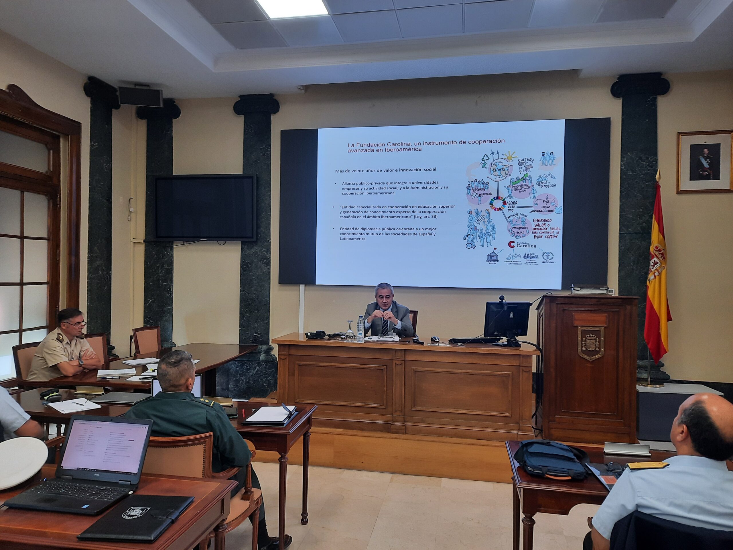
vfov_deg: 54.9
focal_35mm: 25
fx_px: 529
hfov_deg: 69.4
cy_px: 275
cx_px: 366
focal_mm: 4.6
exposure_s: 1/50
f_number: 2
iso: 100
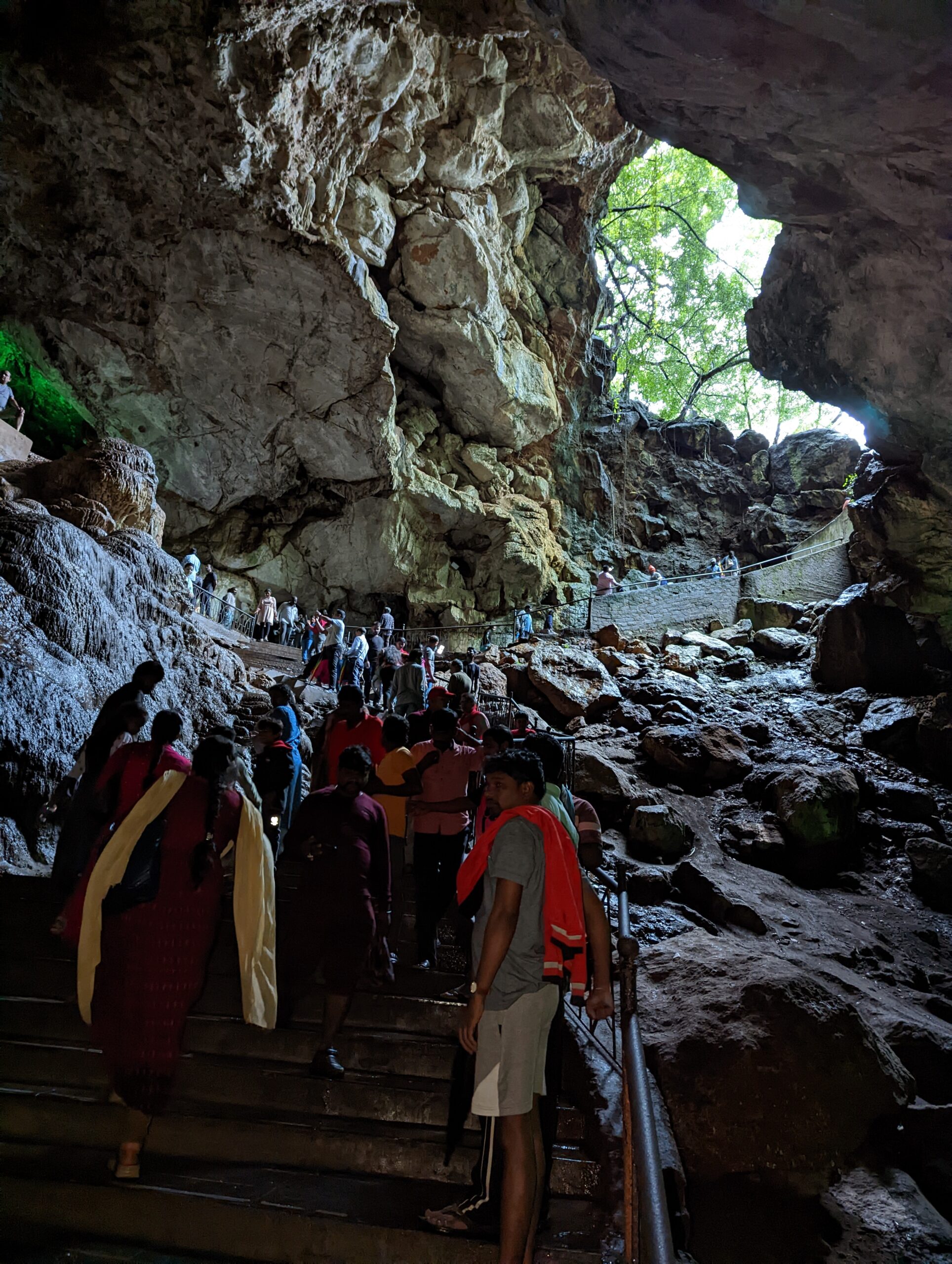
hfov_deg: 56.9
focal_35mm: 24
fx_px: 878
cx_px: 476
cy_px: 632
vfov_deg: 71.5
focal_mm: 6.81
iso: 1060
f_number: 1.85
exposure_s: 1/33.9
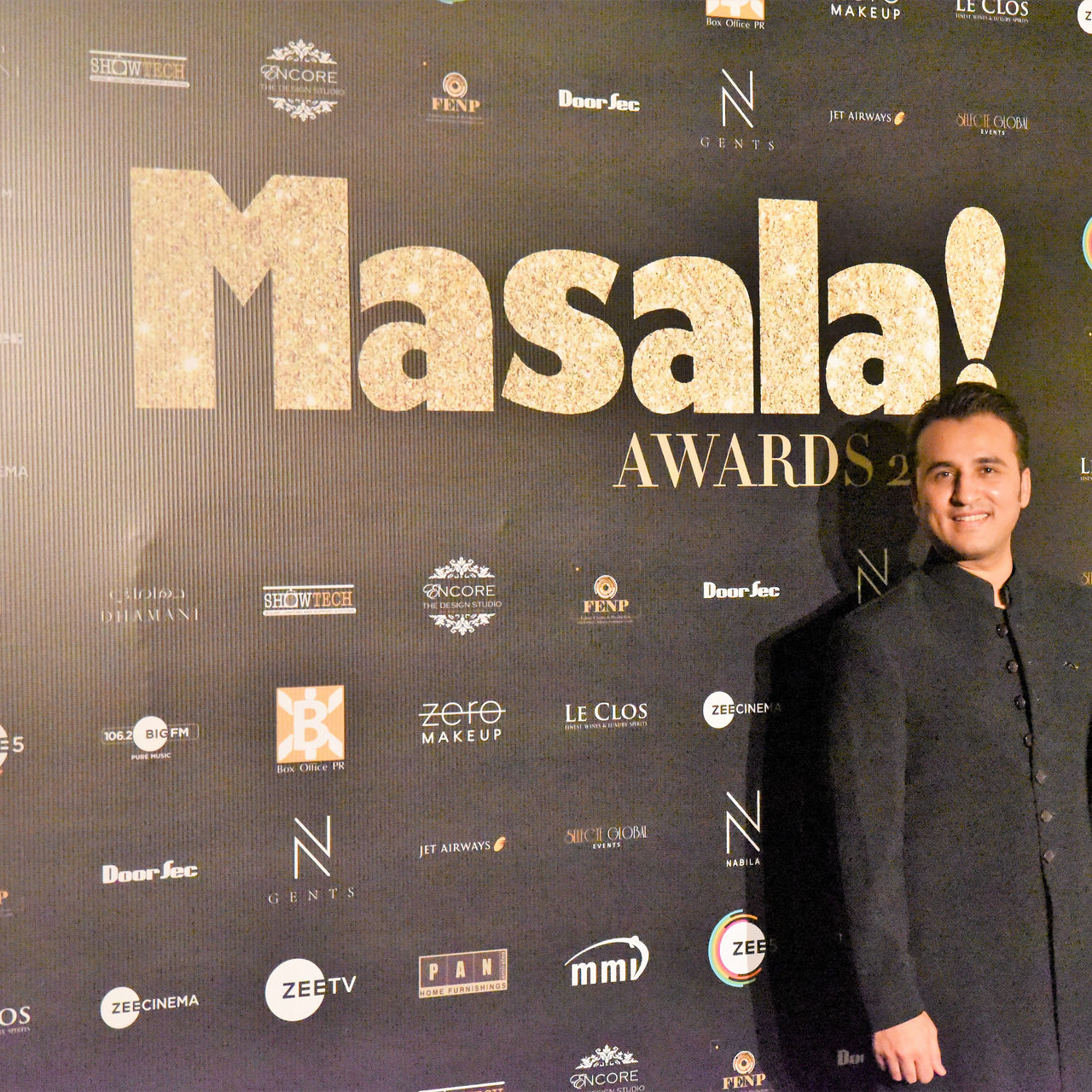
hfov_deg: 23.3
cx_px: 638
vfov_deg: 23.4
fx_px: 2641
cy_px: 546
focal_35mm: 74
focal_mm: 58
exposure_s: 1/800
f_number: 3.2
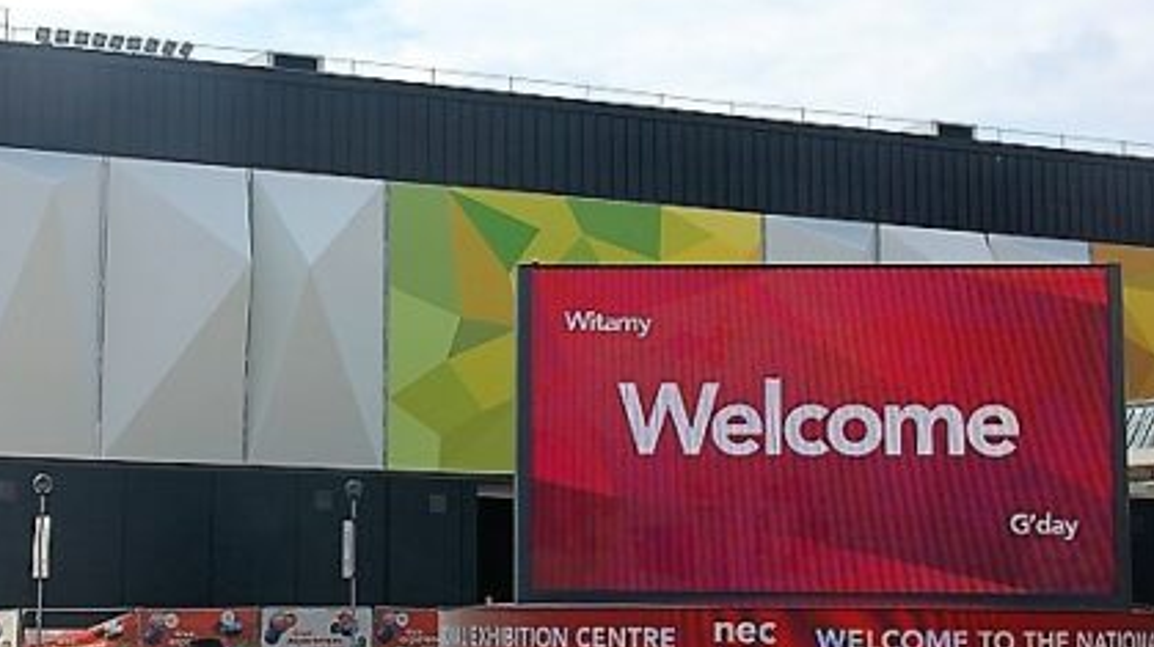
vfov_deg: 14.3
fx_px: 2569
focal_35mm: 84
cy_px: 230
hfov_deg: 25.2
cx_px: 413
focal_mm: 32
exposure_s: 1/400
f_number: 10
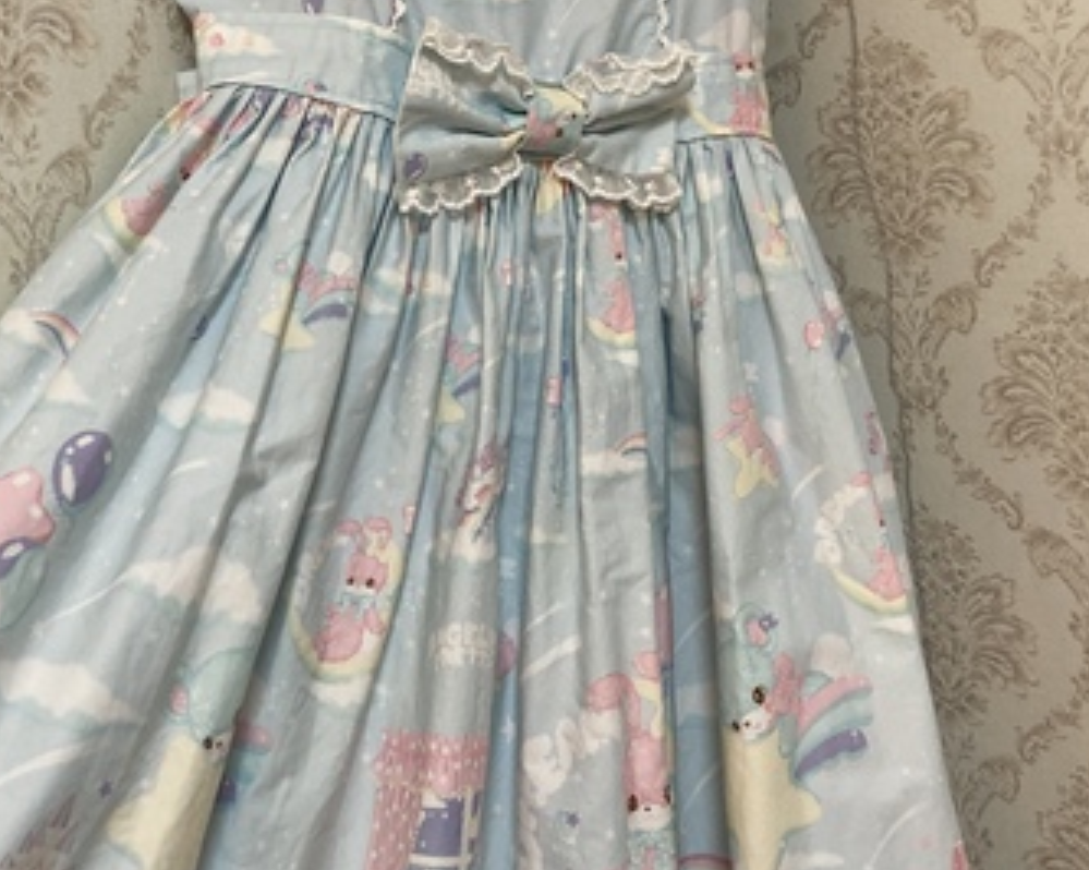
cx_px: 379
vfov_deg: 28.5
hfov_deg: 35.1
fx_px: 1707
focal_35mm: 53
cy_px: 368
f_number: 1.8
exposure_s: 1/50
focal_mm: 3.99
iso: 100
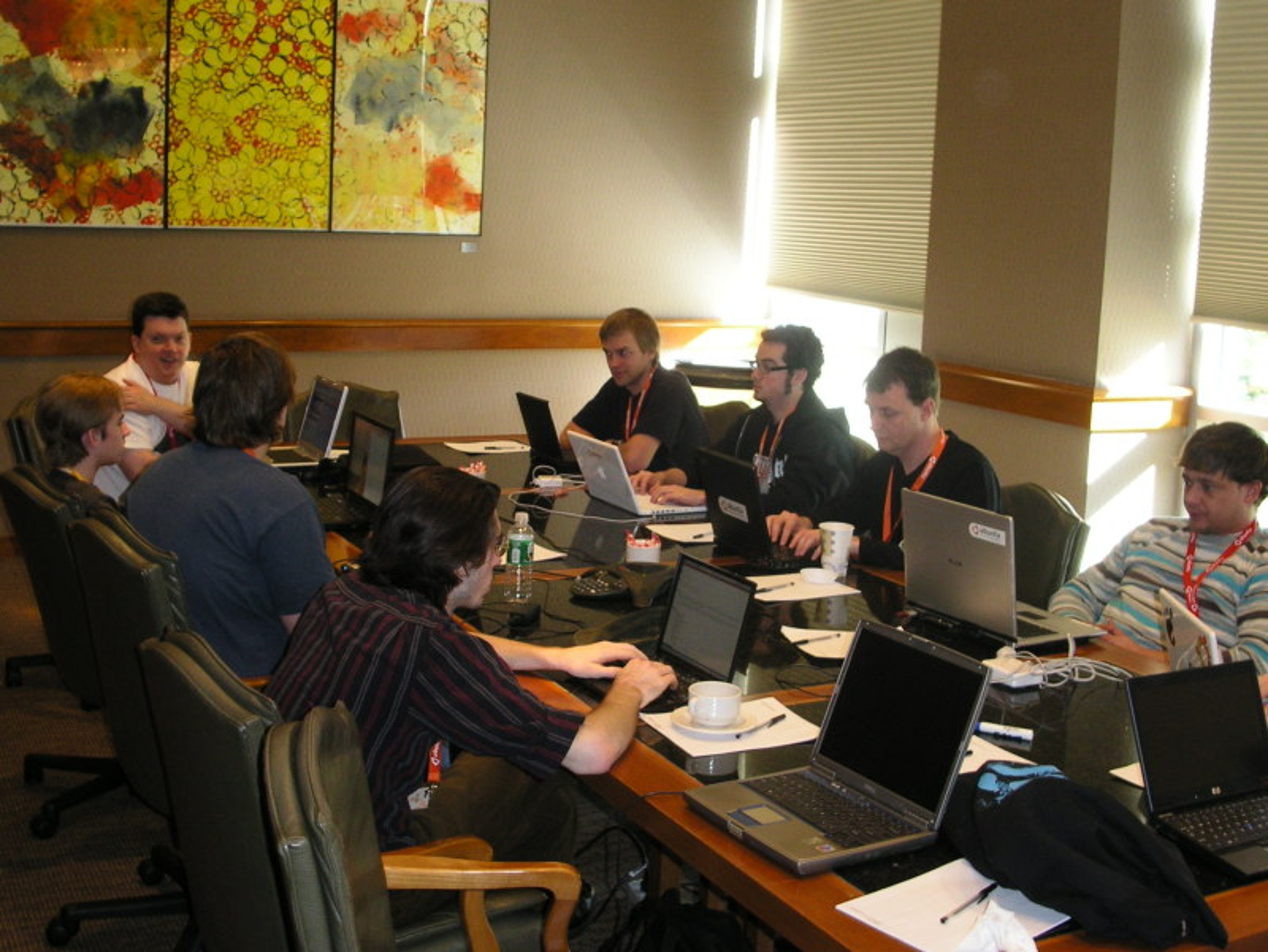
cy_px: 476
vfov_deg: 37.8
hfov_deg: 49.0
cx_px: 634
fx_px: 1393
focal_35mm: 38
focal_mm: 7.8
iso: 200
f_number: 2.8
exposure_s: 1/45
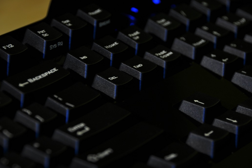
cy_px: 85
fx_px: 1224
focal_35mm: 175
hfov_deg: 11.8
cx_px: 122
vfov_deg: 7.8
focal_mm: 110
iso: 200
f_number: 5.6
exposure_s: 1/2.5
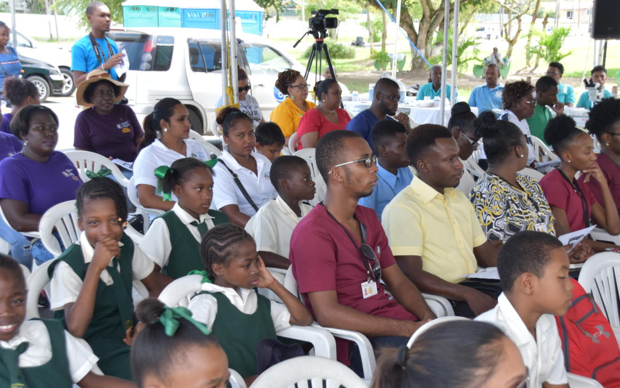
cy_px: 269
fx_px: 1183
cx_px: 348
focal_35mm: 70
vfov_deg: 18.5
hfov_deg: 29.3
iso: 400
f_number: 5.6
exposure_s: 1/200
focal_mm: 32
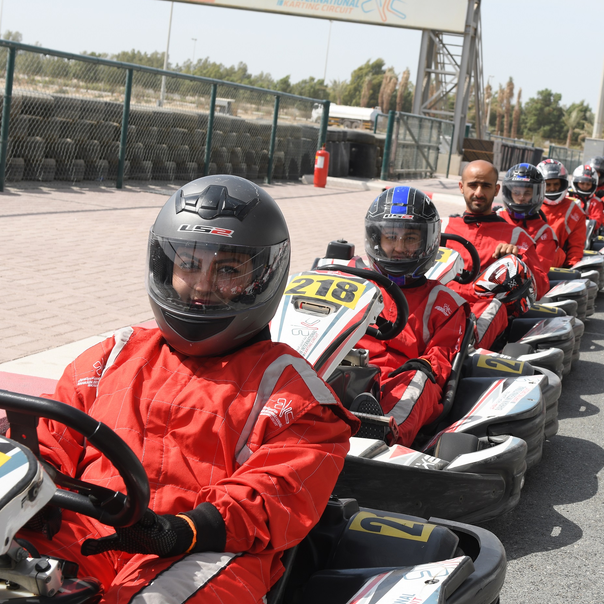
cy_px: 301
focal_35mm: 73
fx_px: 1441
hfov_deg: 23.5
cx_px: 434
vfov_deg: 23.7
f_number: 8
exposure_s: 1/250
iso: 100
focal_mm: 38
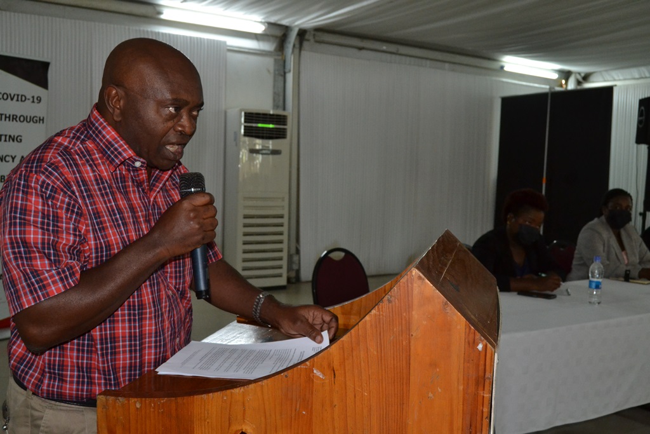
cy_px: 217
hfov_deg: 53.1
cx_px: 325
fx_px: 650
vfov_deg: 36.9
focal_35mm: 36
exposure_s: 1/60
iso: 1600
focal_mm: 24
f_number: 5.6
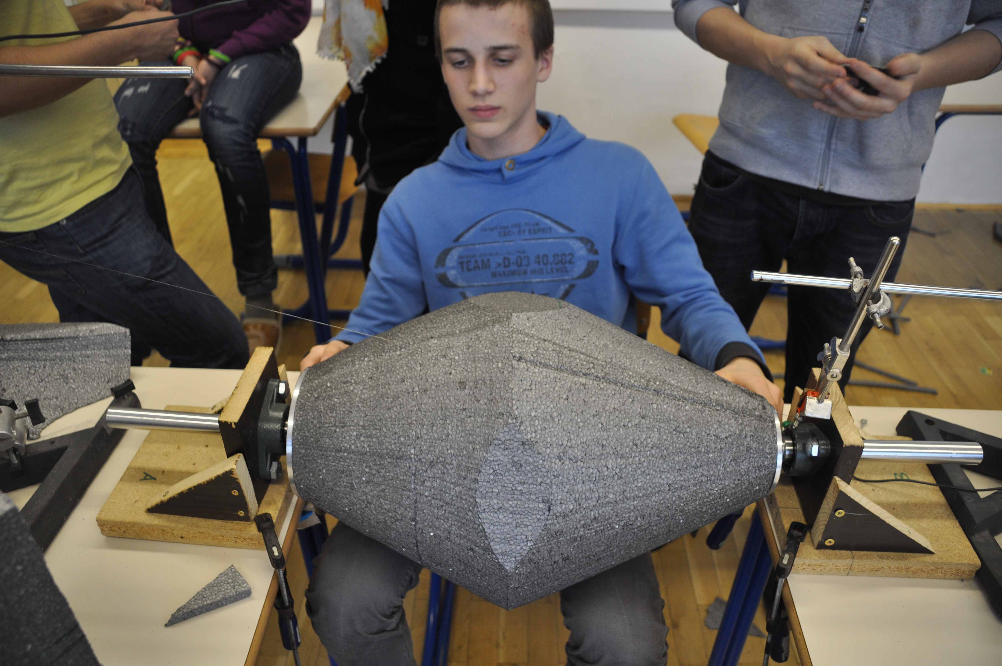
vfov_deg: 47.8
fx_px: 751
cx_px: 501
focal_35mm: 27
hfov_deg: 67.4
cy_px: 333
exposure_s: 1/50
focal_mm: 18
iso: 400
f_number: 3.5
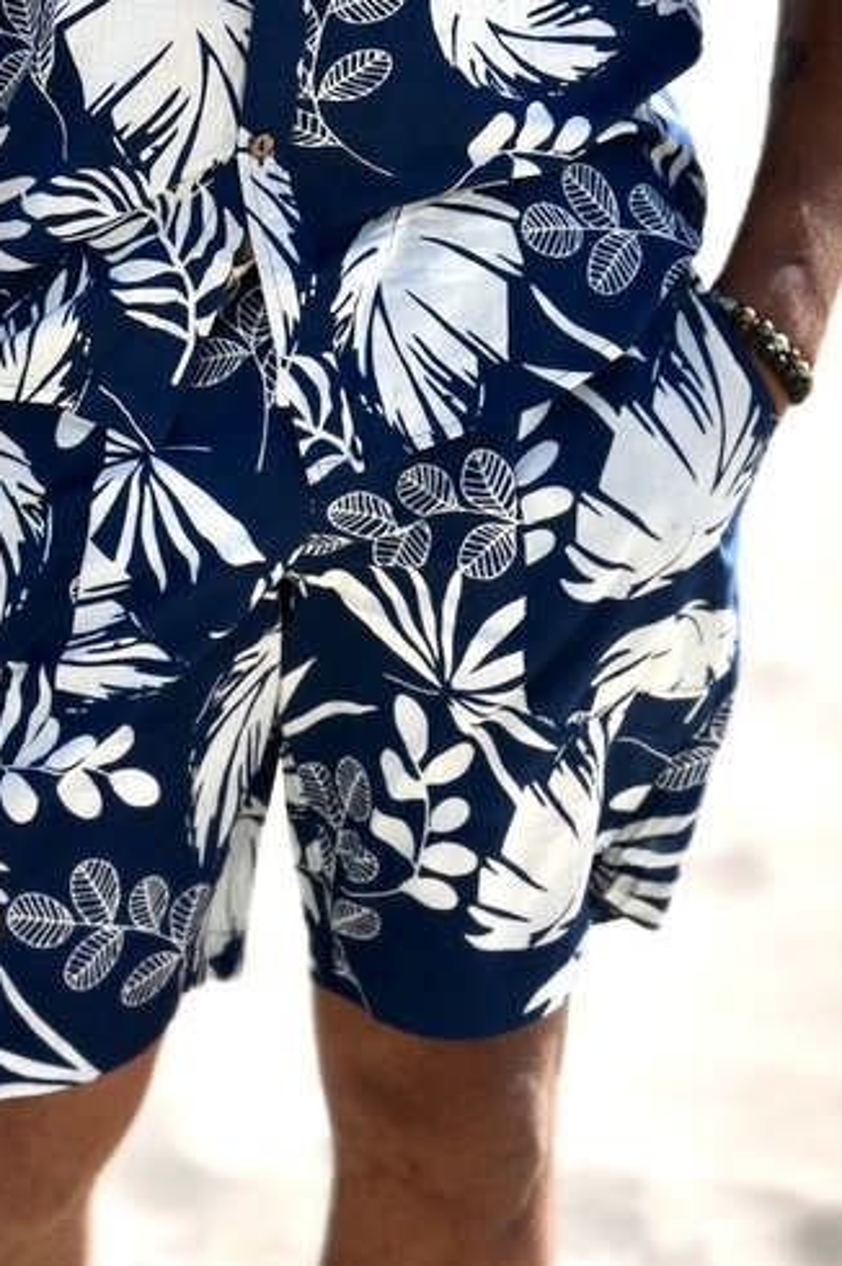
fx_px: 6886
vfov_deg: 10.4
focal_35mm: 196
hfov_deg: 7.0
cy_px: -21
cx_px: 182
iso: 140
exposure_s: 1/500
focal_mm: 50
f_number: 8
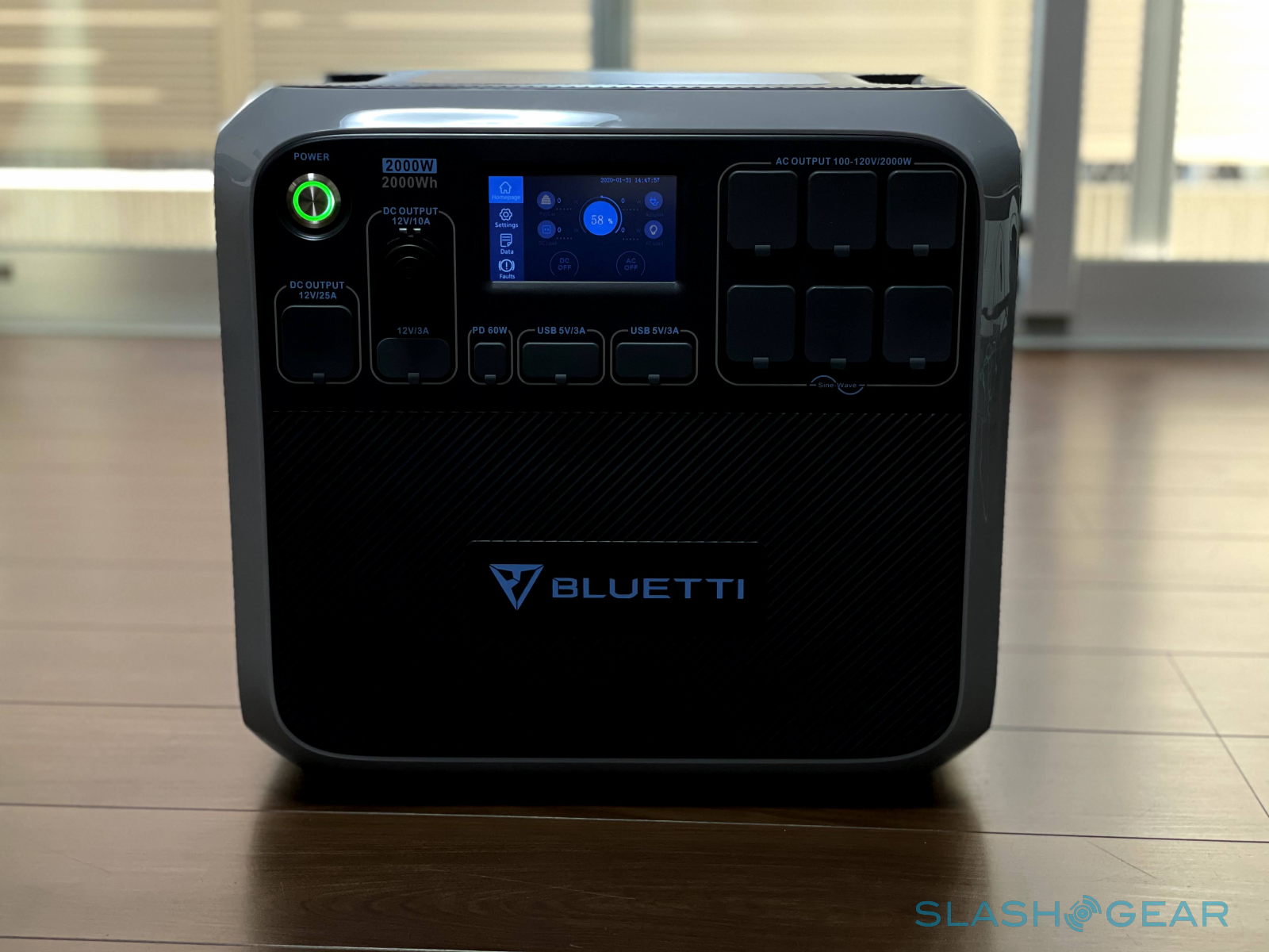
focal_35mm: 52
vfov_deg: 28.0
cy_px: 476
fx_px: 1906
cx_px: 634
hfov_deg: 36.8
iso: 200
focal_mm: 6
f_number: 2
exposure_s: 1/122
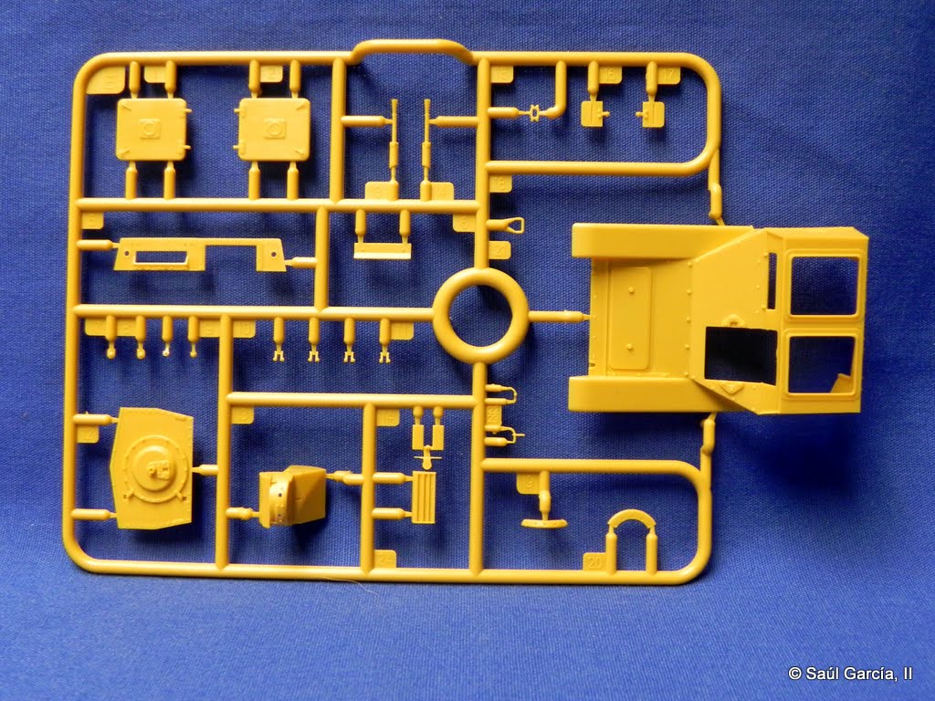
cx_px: 468
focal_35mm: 37
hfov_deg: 50.1
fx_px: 999
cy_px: 350
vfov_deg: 38.7
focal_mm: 6.6
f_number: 3.2
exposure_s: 1/25
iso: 400
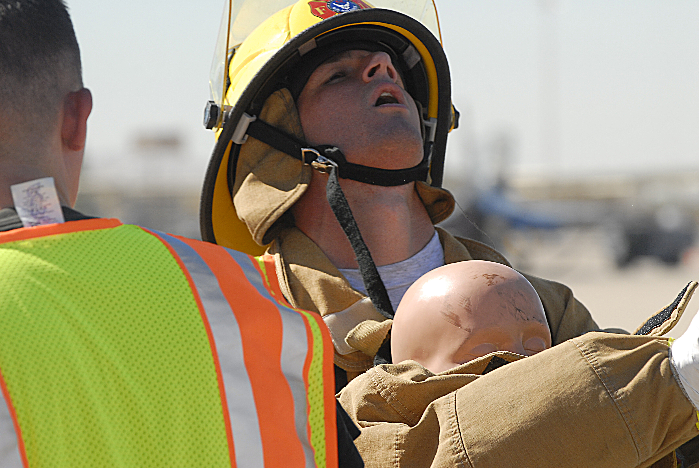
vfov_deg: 4.6
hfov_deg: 6.9
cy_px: 234
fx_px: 5832
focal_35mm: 300
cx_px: 350
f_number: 9
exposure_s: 1/250
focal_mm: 200
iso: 200
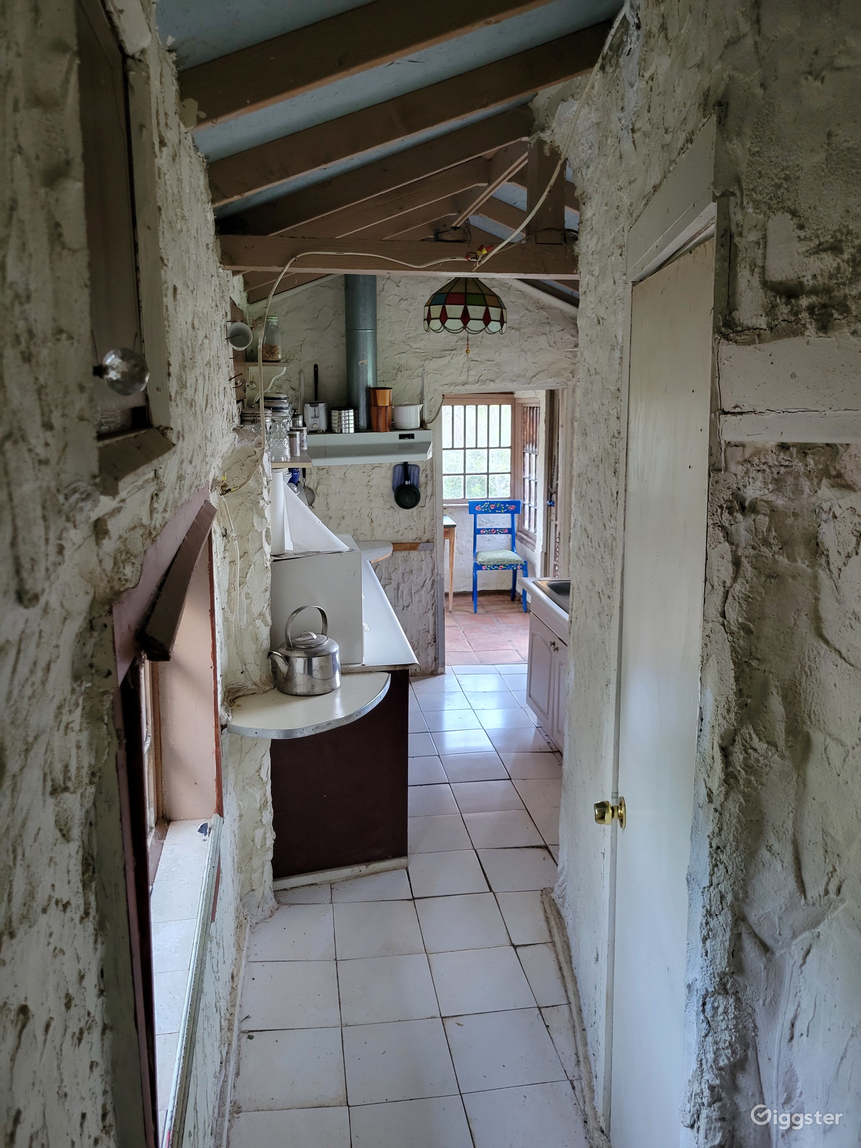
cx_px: 430
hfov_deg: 53.1
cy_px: 574
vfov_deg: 67.3
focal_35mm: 26
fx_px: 862
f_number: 1.8
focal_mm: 5.4
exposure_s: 1/40
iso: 250
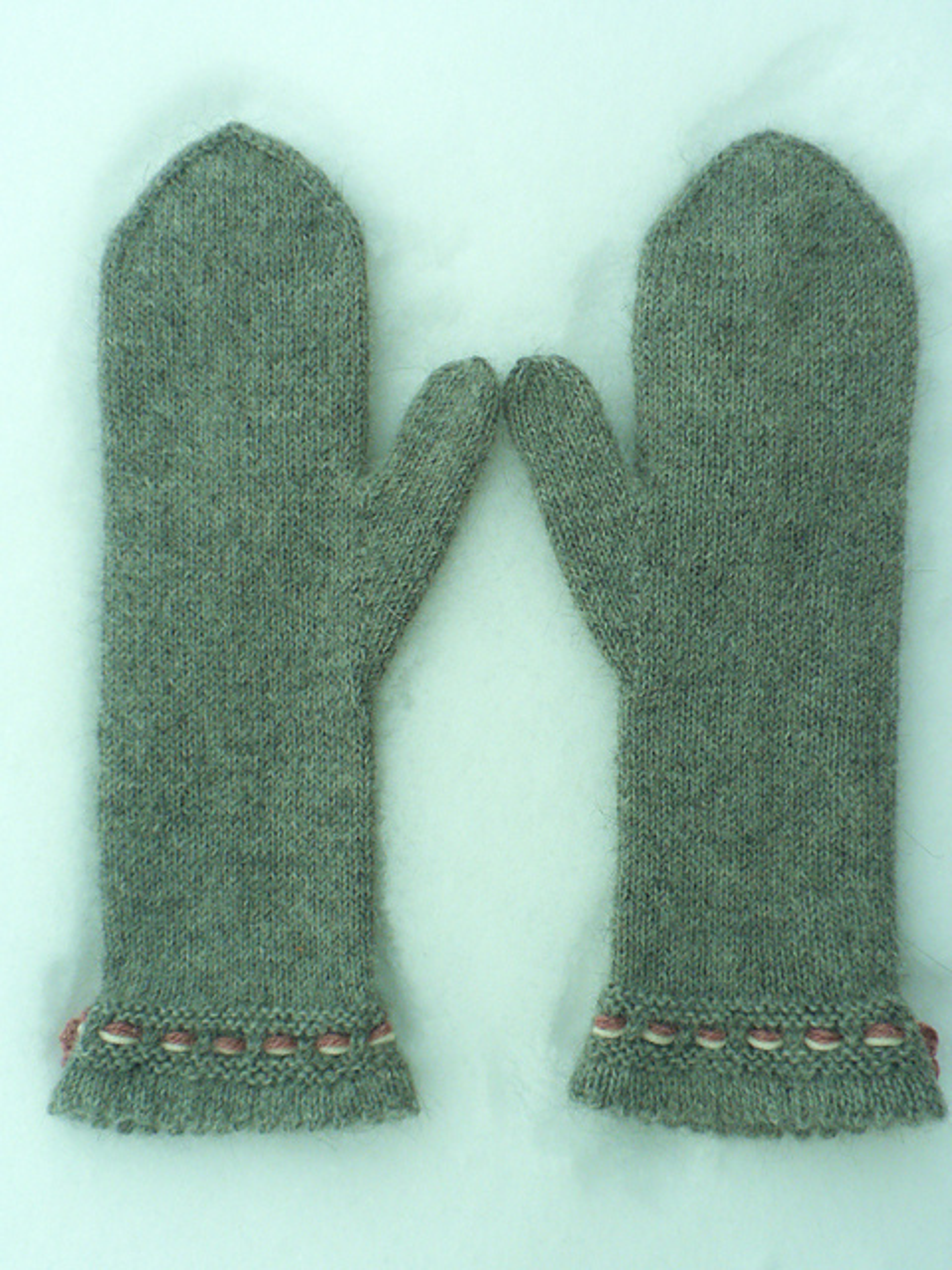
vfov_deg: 36.8
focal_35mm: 52
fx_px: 1907
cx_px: 476
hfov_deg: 28.0
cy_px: 635
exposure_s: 1/60.2
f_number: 4.3
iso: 82
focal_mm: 9.1
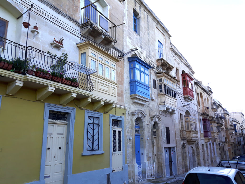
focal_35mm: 31
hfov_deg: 58.4
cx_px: 122
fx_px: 219
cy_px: 92
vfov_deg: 45.4
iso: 40
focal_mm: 3.7
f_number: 1.9
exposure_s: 1/158
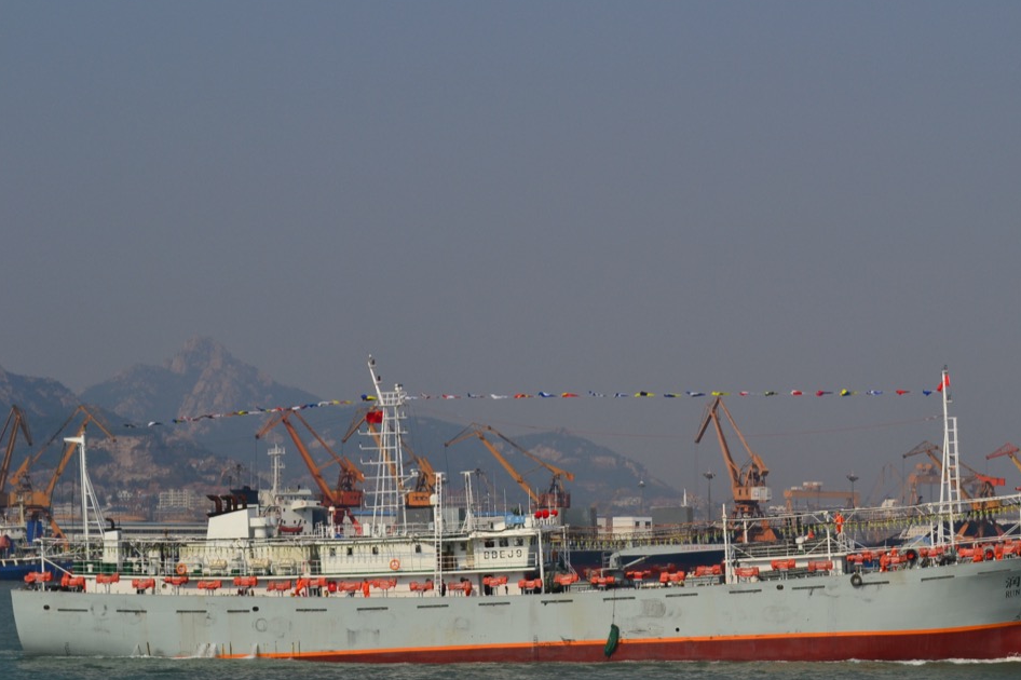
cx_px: 646
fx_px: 3166
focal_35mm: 112
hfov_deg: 18.3
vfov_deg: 12.3
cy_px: 411
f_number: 11
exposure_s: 1/500
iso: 250
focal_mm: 55
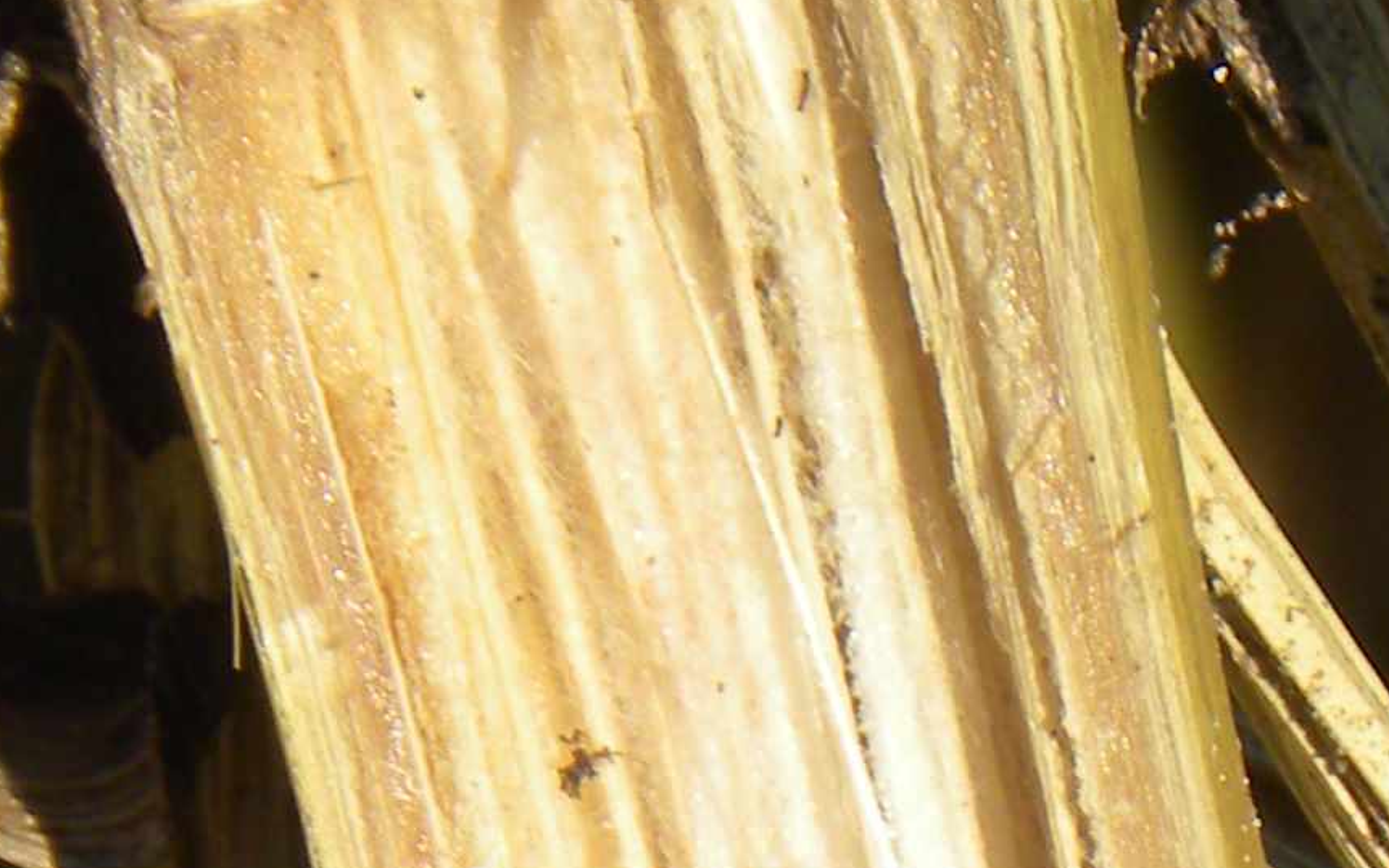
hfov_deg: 1.5
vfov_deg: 0.9
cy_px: 2077
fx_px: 54177
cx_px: 1014
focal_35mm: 1431
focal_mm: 51.8
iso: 64
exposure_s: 1/254
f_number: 5.6
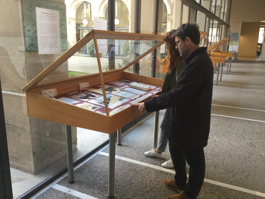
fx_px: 237
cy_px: 100
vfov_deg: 45.4
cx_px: 132
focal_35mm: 31
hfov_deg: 58.4
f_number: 2.4
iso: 50
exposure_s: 1/33
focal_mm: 3.3
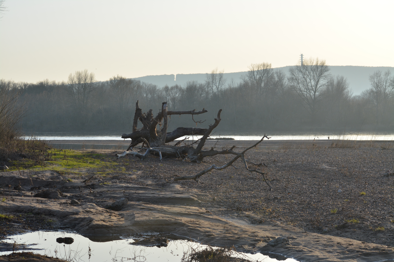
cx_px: 197
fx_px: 1149
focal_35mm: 105
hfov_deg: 19.5
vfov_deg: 13.0
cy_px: 131
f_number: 8
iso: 400
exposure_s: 1/640
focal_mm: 70
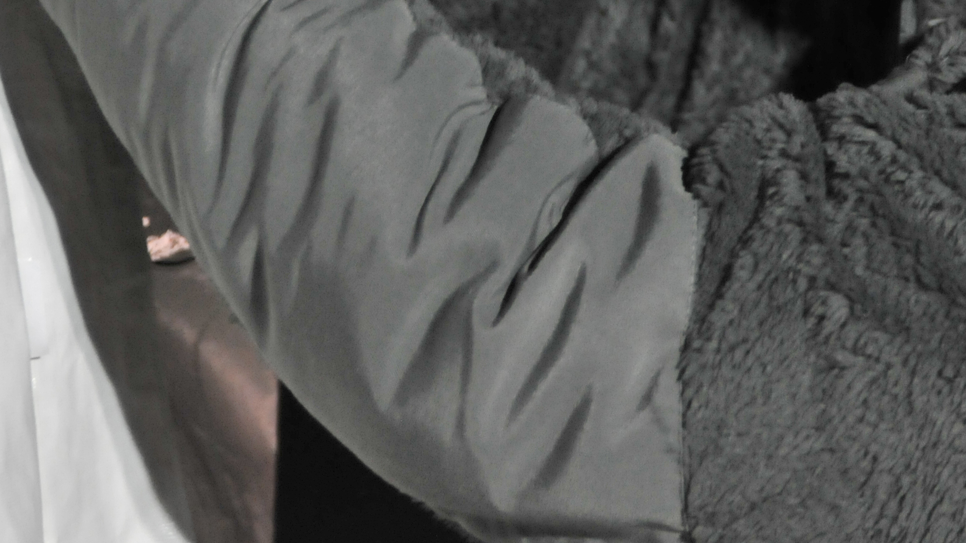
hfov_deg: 9.8
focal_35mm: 221
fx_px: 5661
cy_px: -362
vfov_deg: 5.4
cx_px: 563
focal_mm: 70
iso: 1600
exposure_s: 1/60
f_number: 2.8
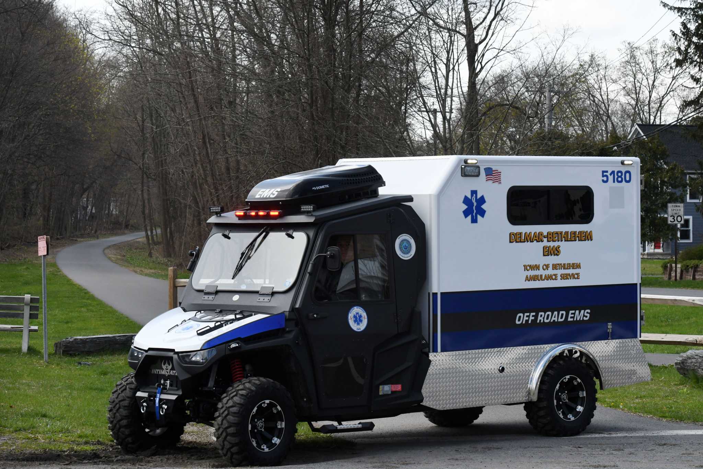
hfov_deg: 19.5
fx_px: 2050
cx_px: 352
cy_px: 234
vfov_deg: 13.0
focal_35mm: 105
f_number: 7.1
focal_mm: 70
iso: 1000
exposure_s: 1/1600
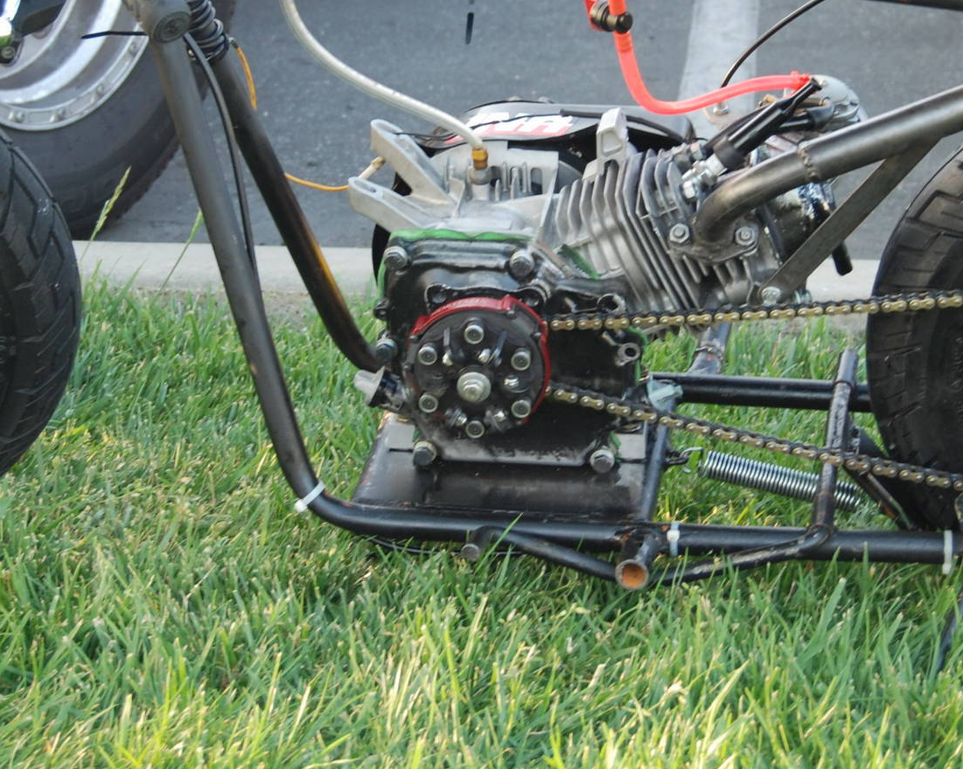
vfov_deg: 13.7
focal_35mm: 112
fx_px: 3193
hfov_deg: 17.1
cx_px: 526
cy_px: 168
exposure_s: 1/50
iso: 200
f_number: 4.8
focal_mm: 35
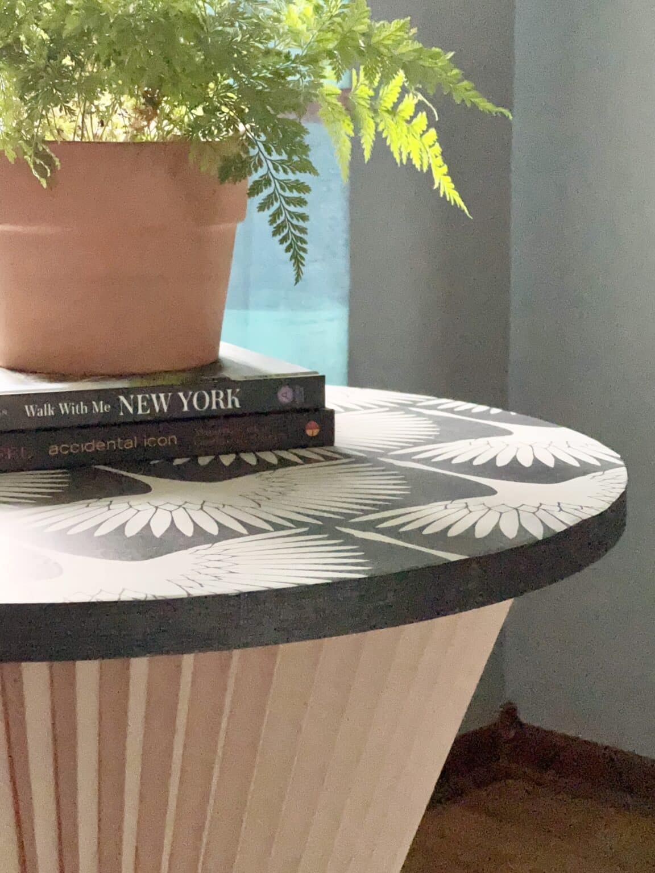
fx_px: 1943
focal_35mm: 77
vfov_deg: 25.3
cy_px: 436
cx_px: 328
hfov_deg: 19.1
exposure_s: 1/25
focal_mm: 9
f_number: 2.8
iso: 1600
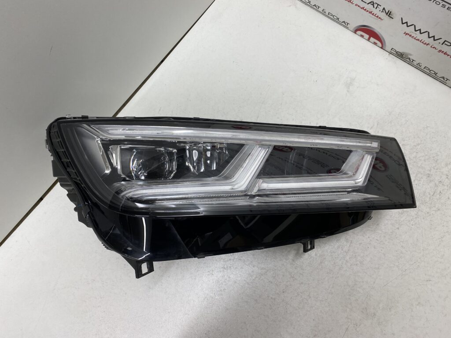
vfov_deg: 53.1
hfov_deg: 67.3
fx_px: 339
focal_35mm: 26
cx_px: 226
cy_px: 169
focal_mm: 4.25
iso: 80
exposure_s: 1/100
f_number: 1.8
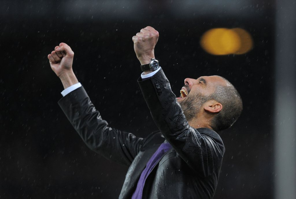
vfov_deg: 3.5
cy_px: 100
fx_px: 3298
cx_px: 148
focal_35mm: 400
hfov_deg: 5.1
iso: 1000
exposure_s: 1/640
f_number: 2.8
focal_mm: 400
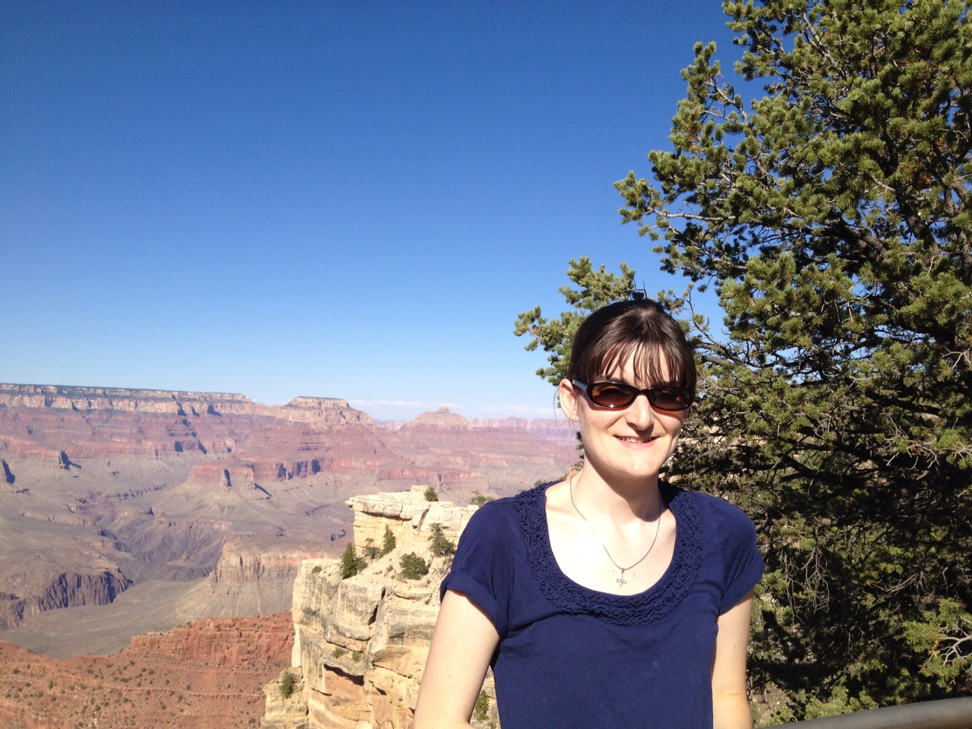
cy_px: 364
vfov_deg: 40.7
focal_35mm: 35
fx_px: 983
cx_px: 486
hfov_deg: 52.6
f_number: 2.4
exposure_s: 1/1783
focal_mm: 4.28
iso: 64
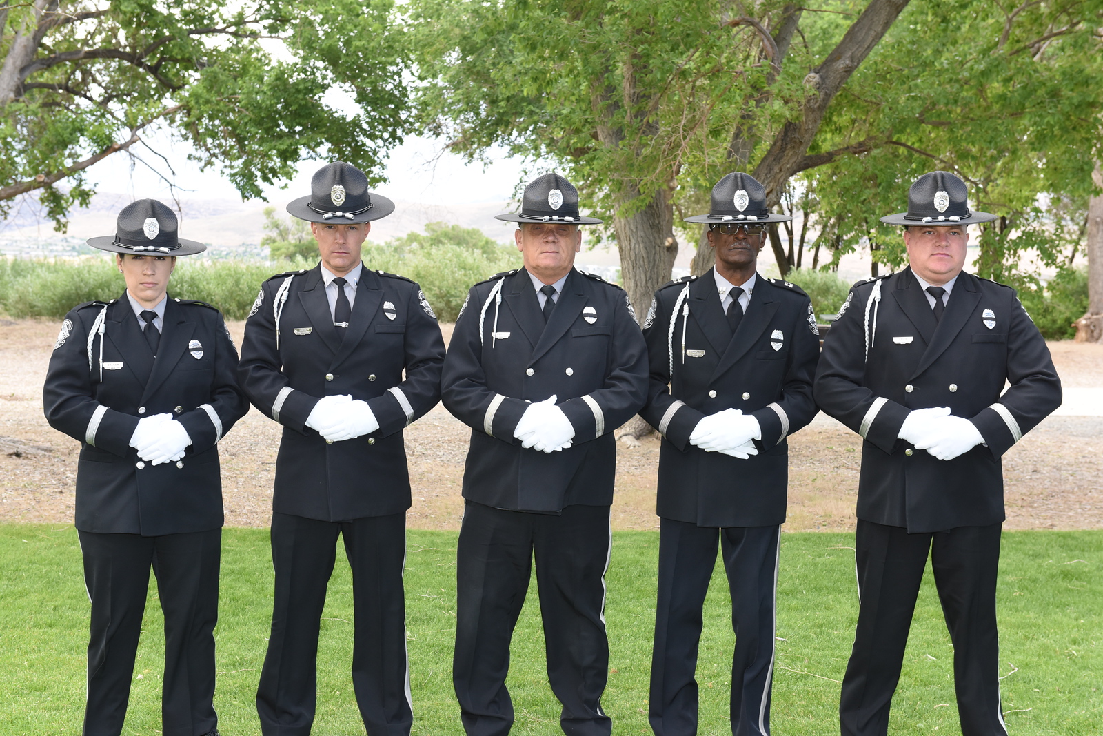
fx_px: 1778
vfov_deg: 23.4
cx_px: 552
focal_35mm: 58
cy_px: 368
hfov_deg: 34.5
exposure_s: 1/250
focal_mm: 58
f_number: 8
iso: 1250
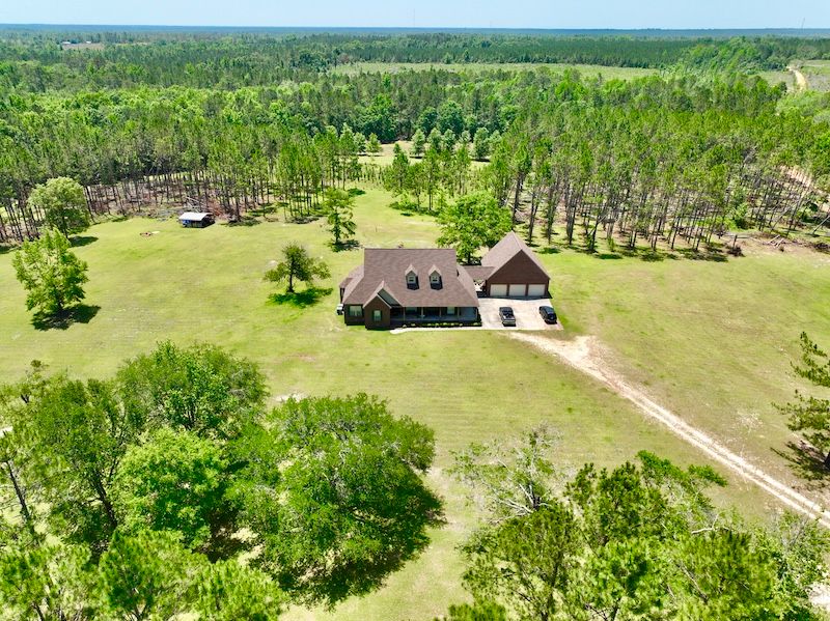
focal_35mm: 24
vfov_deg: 56.8
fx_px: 575
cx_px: 415
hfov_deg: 71.6
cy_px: 310
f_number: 2.8
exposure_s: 1/1250
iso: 100
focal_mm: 12.29
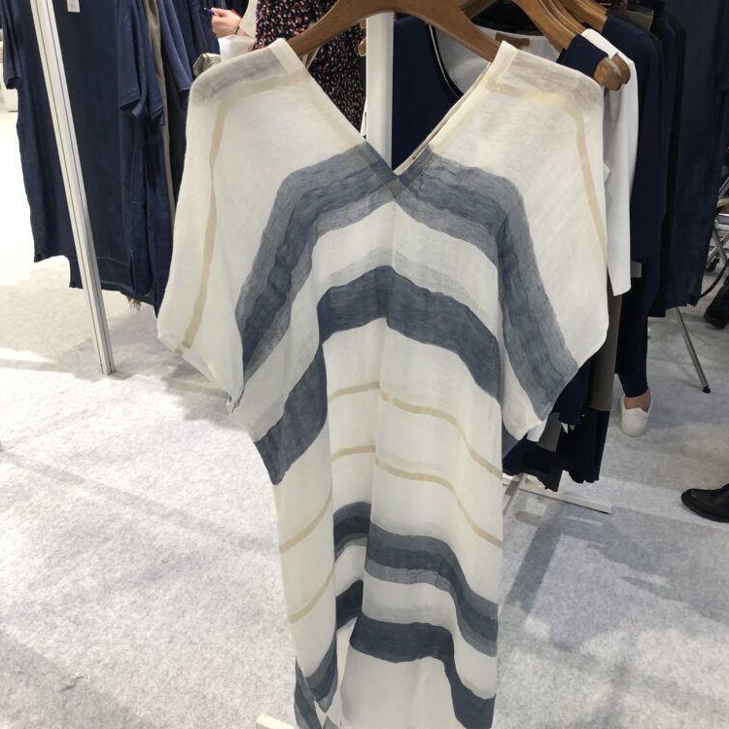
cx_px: 371
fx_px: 834
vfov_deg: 47.2
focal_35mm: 35
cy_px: 371
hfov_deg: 47.2
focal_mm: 3.99
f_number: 1.8
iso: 32
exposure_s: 1/33
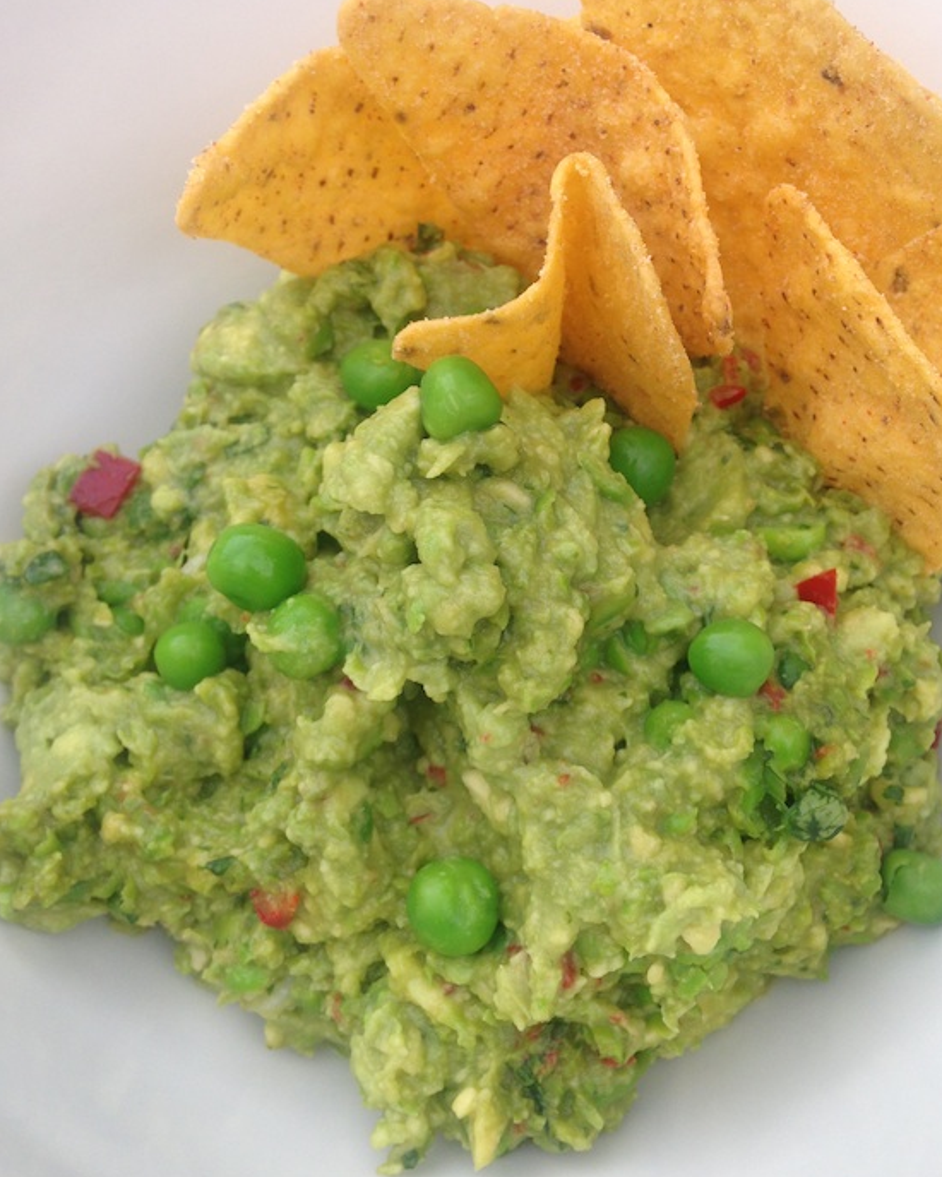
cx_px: 541
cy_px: 558
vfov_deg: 45.8
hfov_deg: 37.3
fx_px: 1393
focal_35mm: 40
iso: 50
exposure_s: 1/324
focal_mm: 4.12
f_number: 2.4
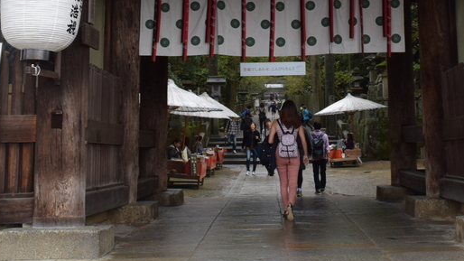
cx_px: 297
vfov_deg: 17.7
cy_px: -16
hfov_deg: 31.7
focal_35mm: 66
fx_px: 812
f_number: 6.3
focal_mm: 18
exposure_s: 1/160
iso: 400
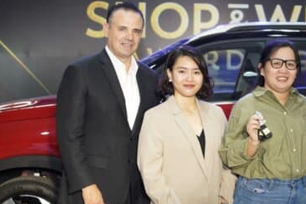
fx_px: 714
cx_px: 220
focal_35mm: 84
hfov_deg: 24.0
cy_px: 108
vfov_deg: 16.3
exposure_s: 1/200
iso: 800
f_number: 2.8
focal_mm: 50
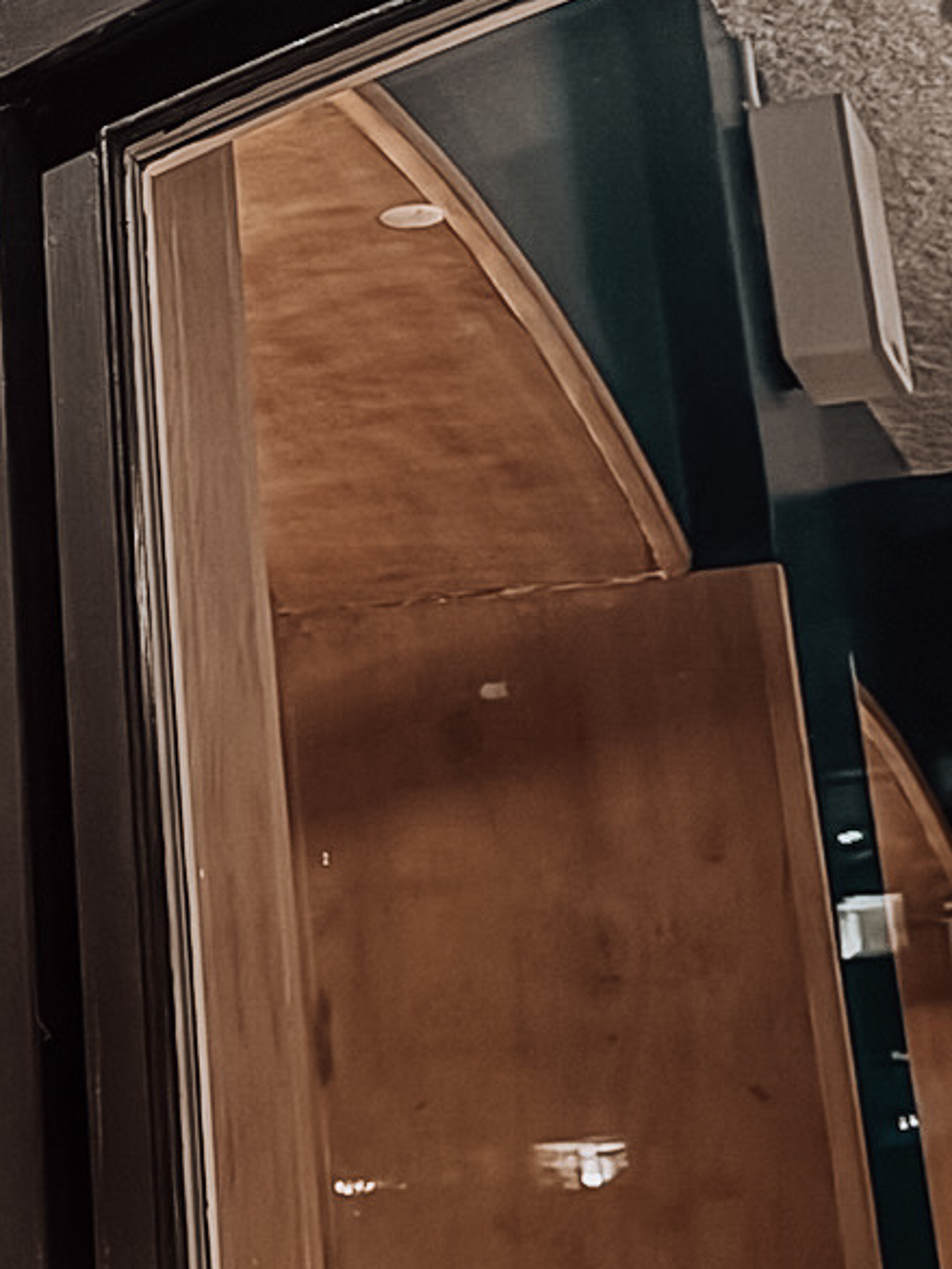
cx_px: -594
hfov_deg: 15.7
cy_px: 113
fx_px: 3079
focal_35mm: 84
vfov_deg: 22.7
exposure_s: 1/17
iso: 1250
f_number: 1.8
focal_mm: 6.86
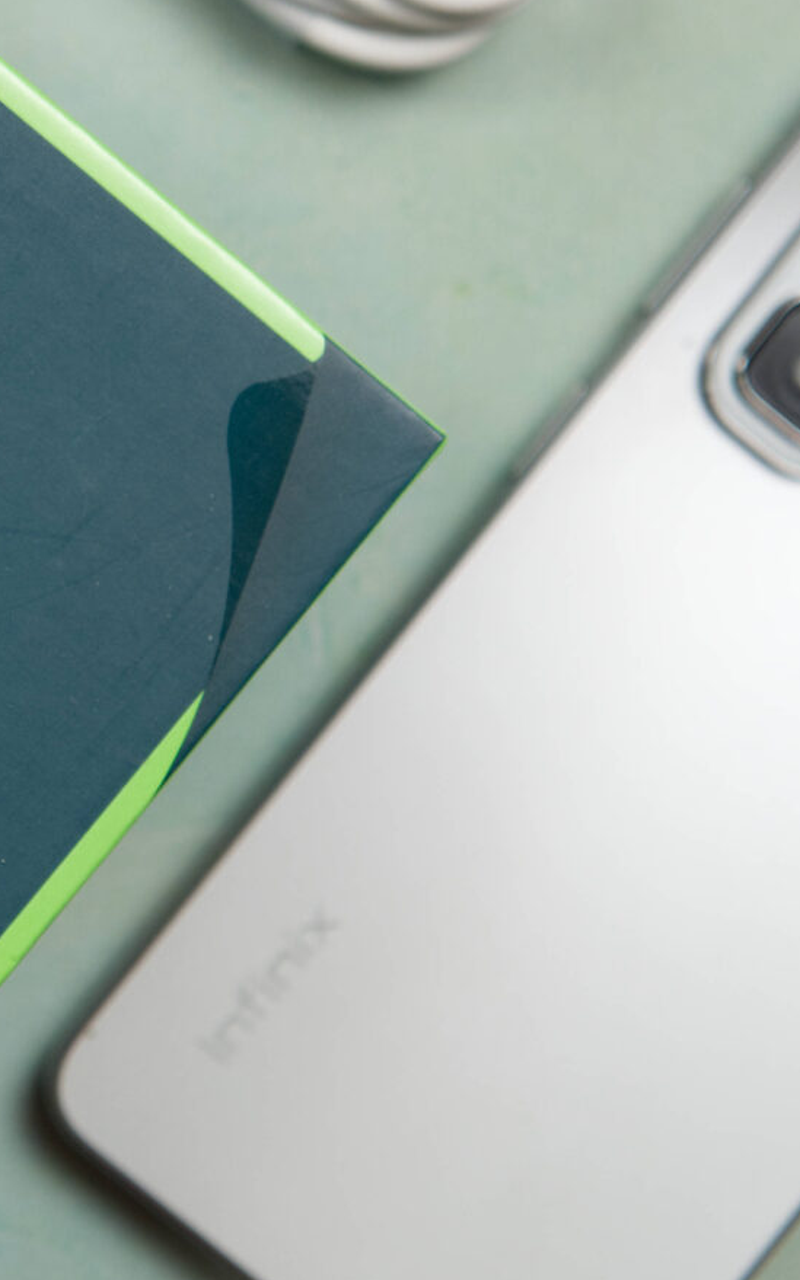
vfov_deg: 10.4
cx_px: -169
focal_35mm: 202
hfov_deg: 6.5
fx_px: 7050
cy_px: 584
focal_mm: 68
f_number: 2.8
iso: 640
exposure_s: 1/125
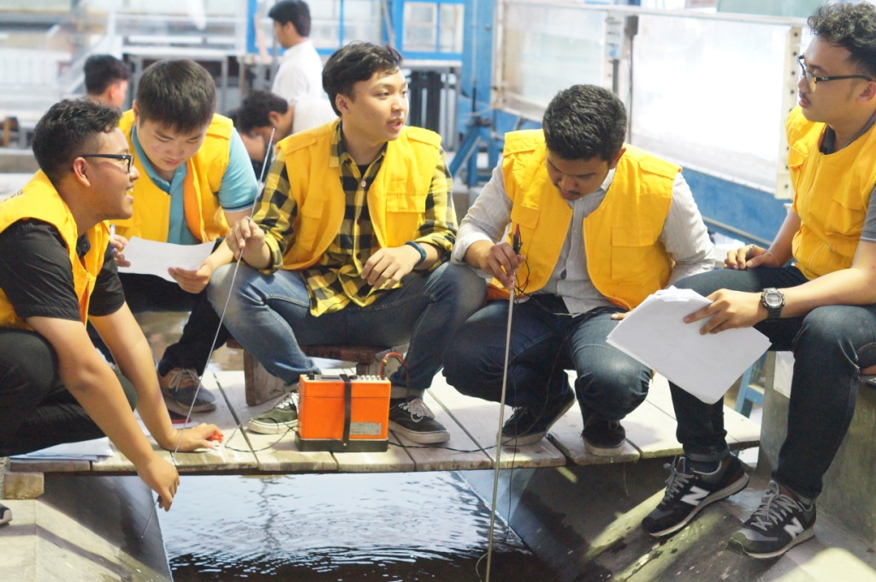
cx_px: 438
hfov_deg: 27.0
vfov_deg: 18.1
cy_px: 291
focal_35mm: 75
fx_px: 1823
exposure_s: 1/60
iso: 3200
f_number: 3.5
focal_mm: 50
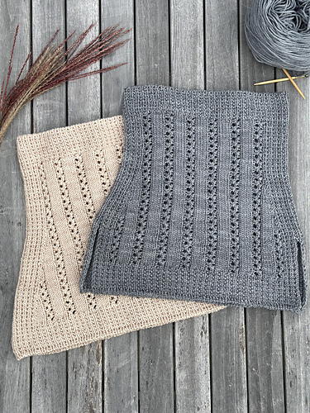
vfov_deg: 39.7
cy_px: 206
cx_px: 155
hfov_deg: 30.3
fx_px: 573
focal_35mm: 48
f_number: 1.78
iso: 80
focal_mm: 6.86
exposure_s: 1/1783
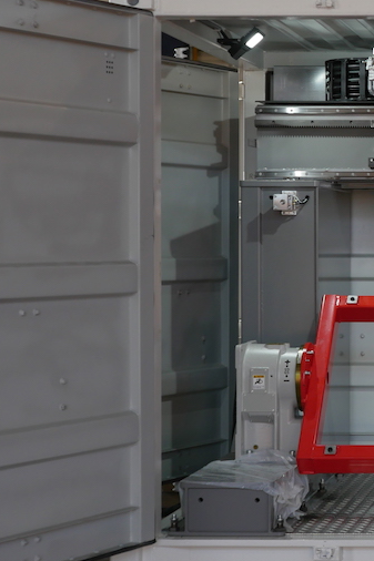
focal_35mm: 101
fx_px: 1575
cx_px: 633
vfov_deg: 20.2
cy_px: 234
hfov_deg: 12.6
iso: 200
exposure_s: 1/100
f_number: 2.5
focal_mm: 21
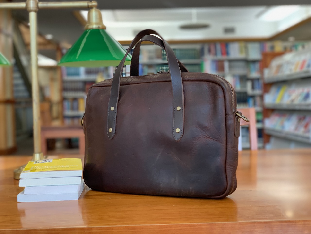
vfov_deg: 28.0
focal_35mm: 52
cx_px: 156
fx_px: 467
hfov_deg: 36.8
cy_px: 117
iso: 125
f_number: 2.4
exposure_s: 1/60
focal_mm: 6
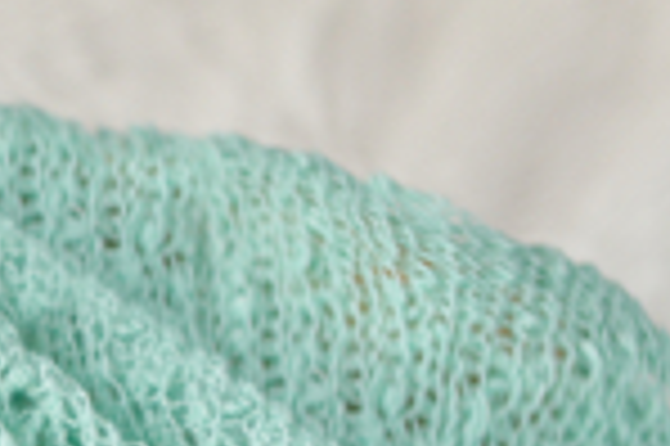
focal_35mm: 336
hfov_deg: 5.8
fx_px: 6246
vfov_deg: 4.1
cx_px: -1243
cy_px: 354
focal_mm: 50
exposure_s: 1/50
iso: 160
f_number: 2.8
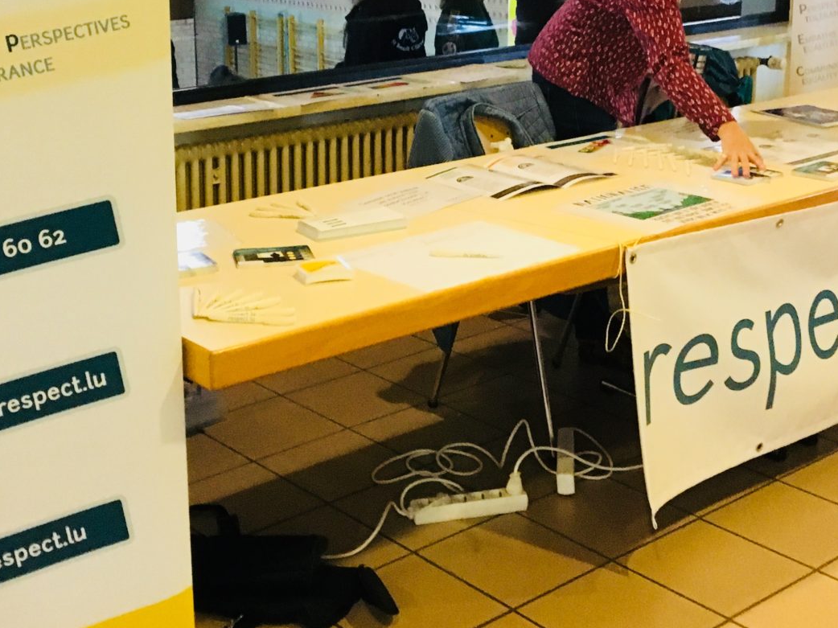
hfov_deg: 33.8
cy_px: 152
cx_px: 396
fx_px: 1380
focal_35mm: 57
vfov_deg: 25.3
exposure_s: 1/17
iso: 250
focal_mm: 4.15
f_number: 2.2
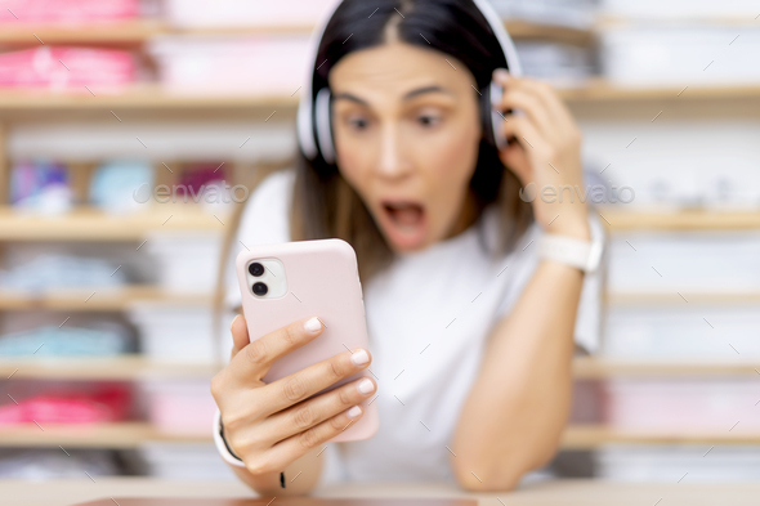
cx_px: 380
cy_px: 253
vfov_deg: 27.0
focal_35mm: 50
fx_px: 1055
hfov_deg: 39.6
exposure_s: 1/250
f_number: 1.8
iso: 100
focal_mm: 50
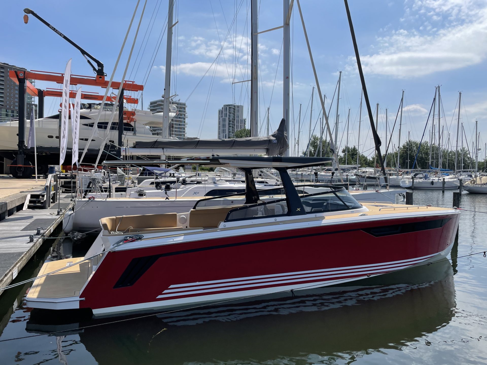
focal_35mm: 26
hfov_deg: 67.3
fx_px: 366
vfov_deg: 53.1
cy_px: 182
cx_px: 244
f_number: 1.6
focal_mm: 4.2
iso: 32
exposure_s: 1/5291
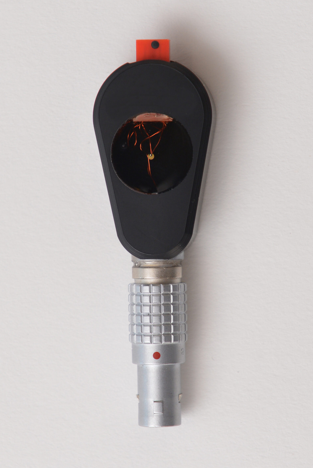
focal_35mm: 77
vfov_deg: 26.3
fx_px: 1003
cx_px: 155
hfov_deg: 17.7
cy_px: 239
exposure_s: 1/200
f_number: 7.1
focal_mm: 70
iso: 400
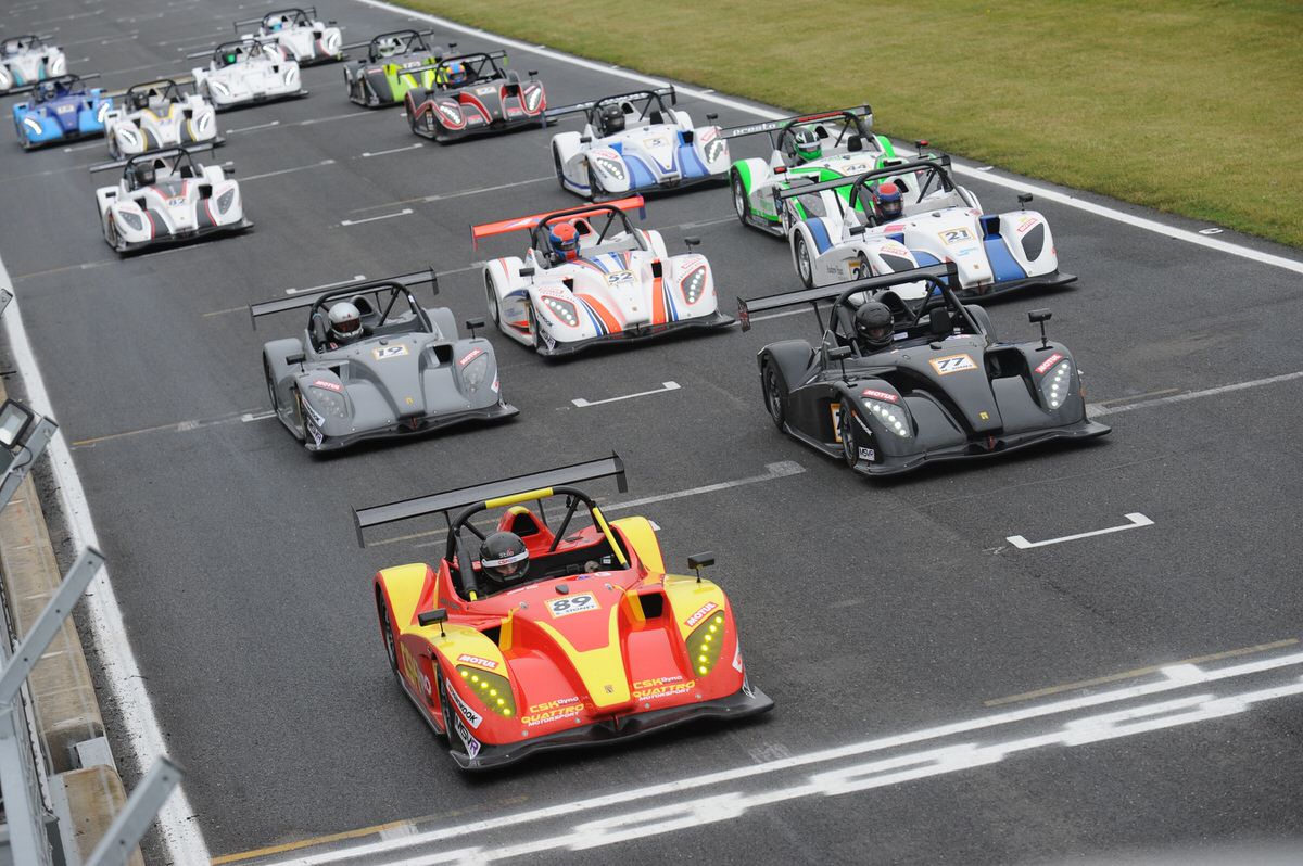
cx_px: 652
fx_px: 4340
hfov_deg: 17.1
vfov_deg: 11.4
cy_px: 433
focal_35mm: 120
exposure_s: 1/800
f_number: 7.1
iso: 800
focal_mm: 120
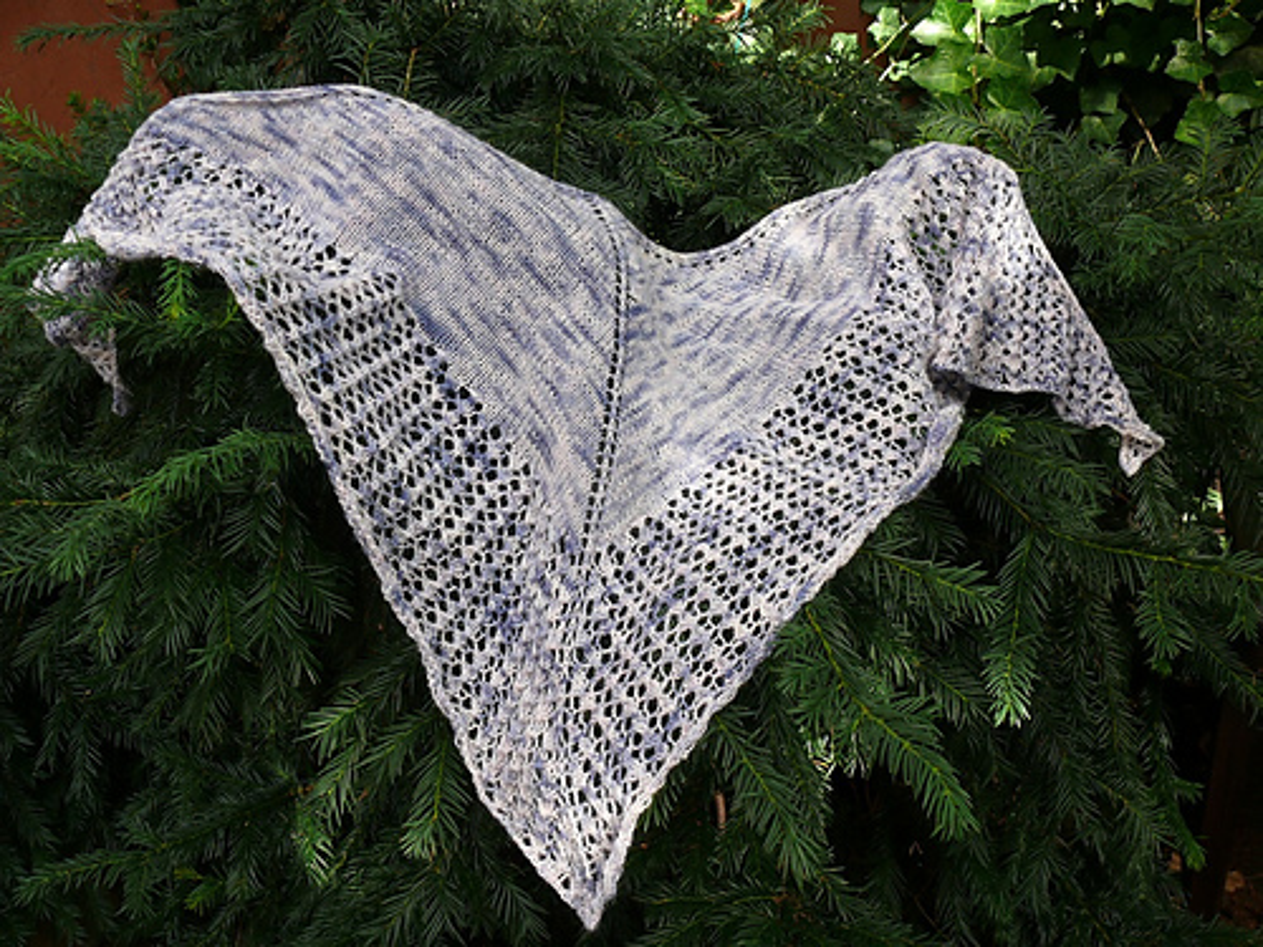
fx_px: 1313
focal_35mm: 36
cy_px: 474
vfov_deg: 39.7
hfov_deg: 51.4
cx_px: 632
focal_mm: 7.7
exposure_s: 1/100
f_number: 2.8
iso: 100
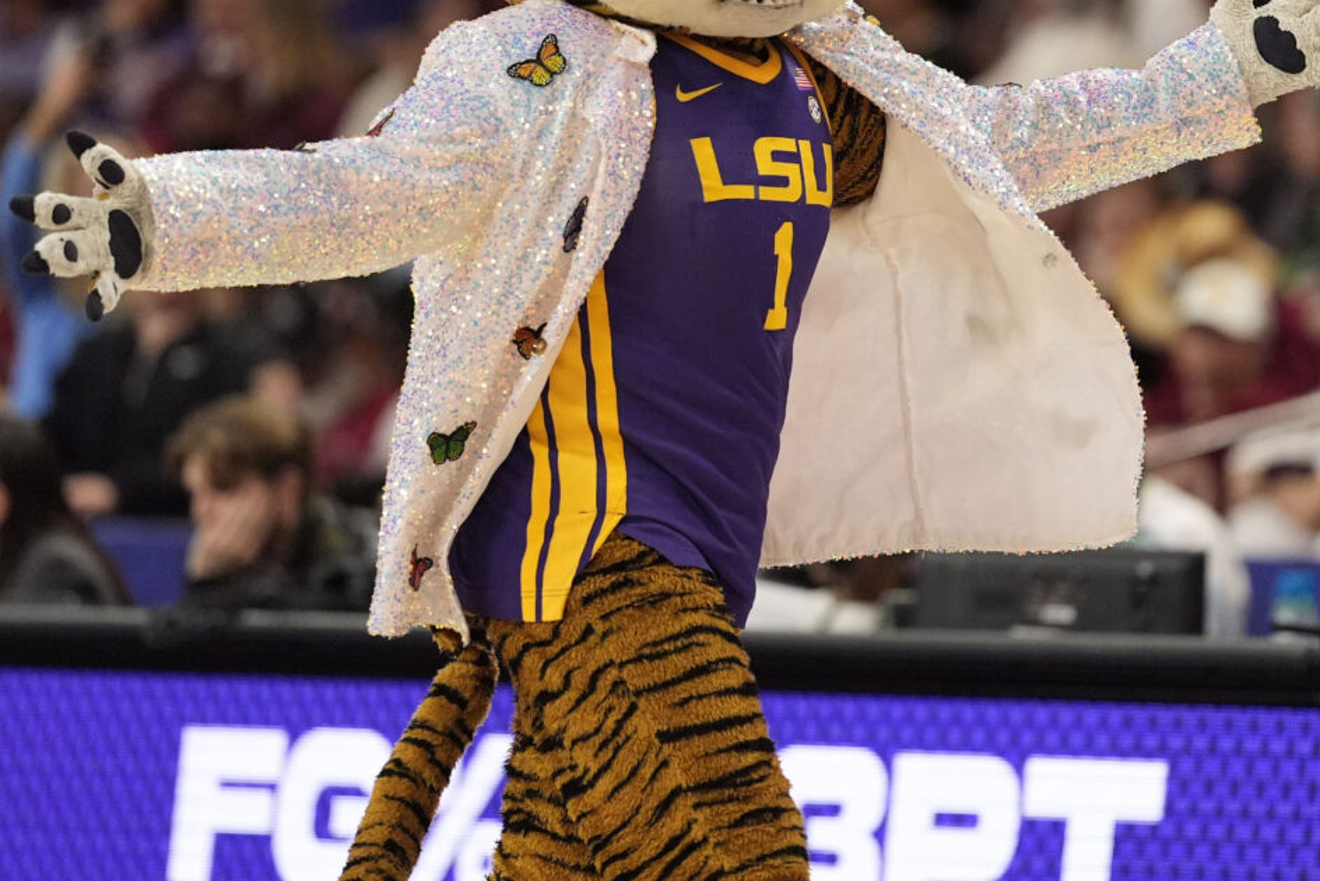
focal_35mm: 488
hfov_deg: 4.2
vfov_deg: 2.8
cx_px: 749
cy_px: 215
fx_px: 17898
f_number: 2.8
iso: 4000
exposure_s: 1/2000
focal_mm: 300
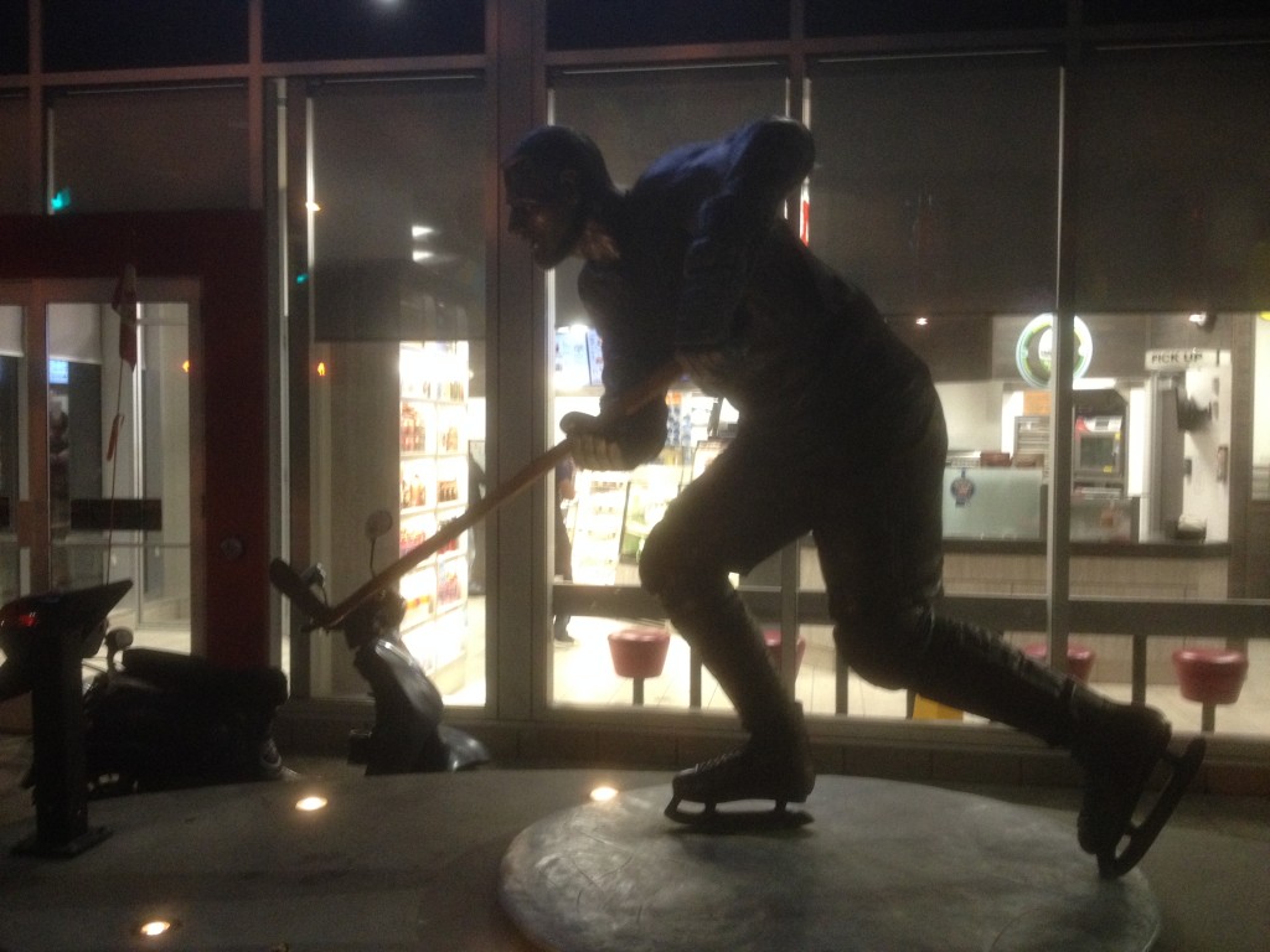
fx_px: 1284
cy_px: 476
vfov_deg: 40.7
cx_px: 635
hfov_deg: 52.6
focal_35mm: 35
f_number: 2.4
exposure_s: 1/20
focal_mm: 4.28
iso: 320
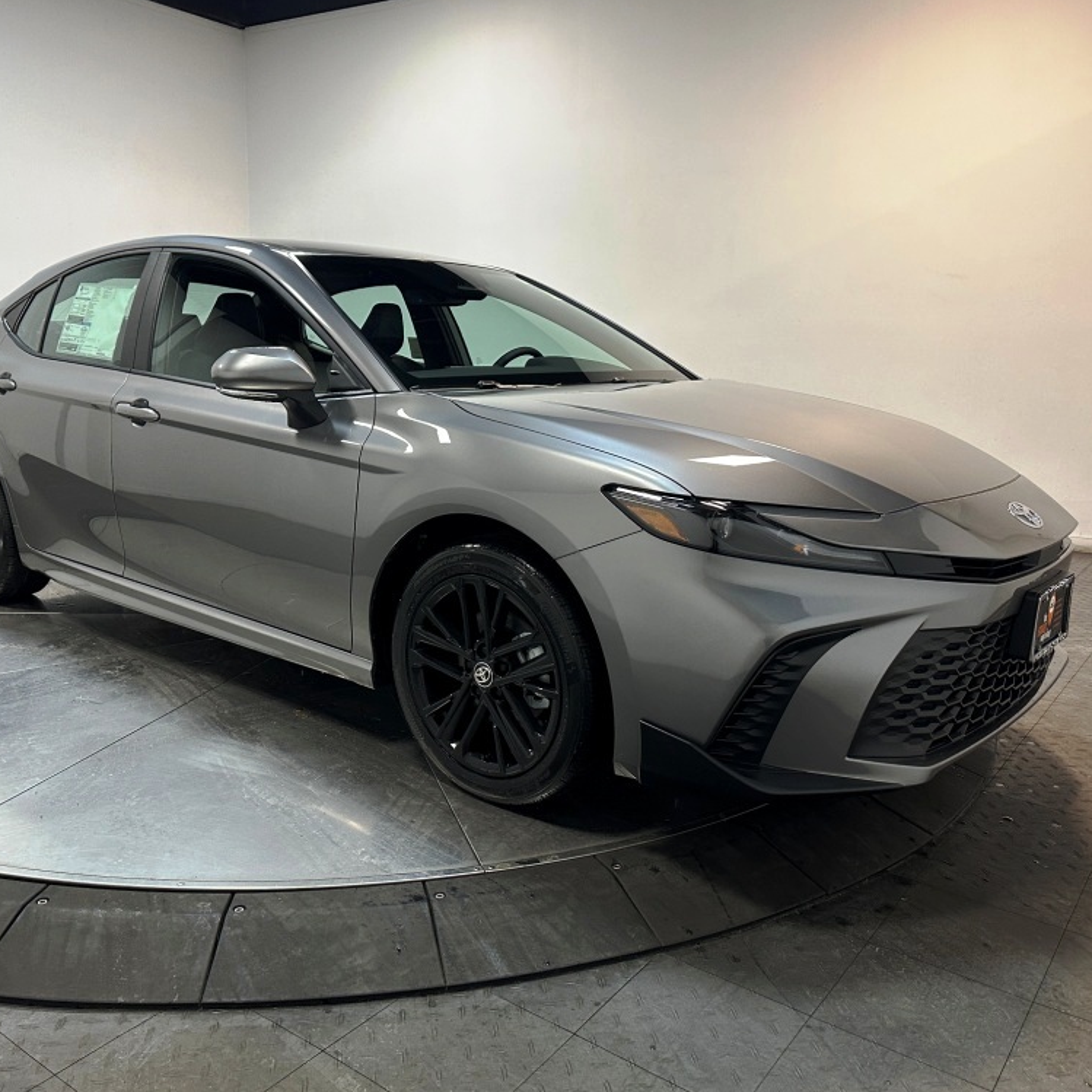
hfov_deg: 55.5
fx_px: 1035
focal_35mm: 29
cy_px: 544
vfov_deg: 55.6
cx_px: 497
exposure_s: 1/60
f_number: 1.78
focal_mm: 6.86
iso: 250
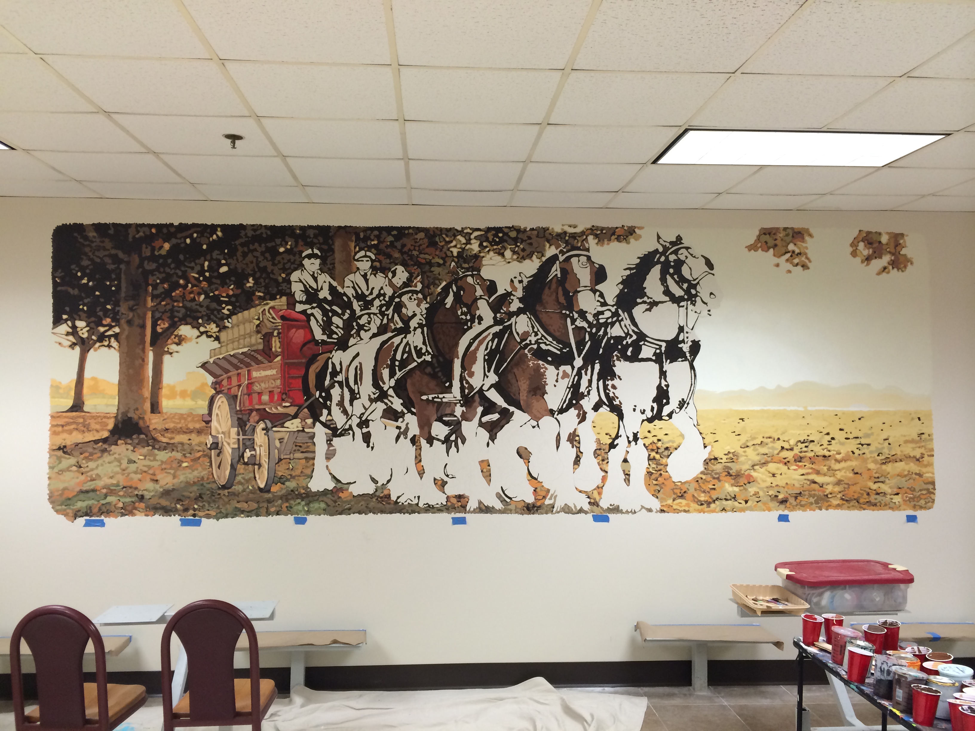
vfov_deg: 46.8
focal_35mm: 30
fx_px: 845
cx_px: 488
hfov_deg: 60.0
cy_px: 366
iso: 100
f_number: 2.2
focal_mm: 4.12
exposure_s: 1/30
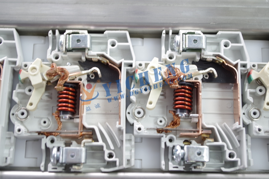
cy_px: 90
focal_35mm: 57
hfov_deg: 35.0
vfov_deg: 23.8
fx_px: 426
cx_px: 134
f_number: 4.5
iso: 200
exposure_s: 1/4
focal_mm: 37.5
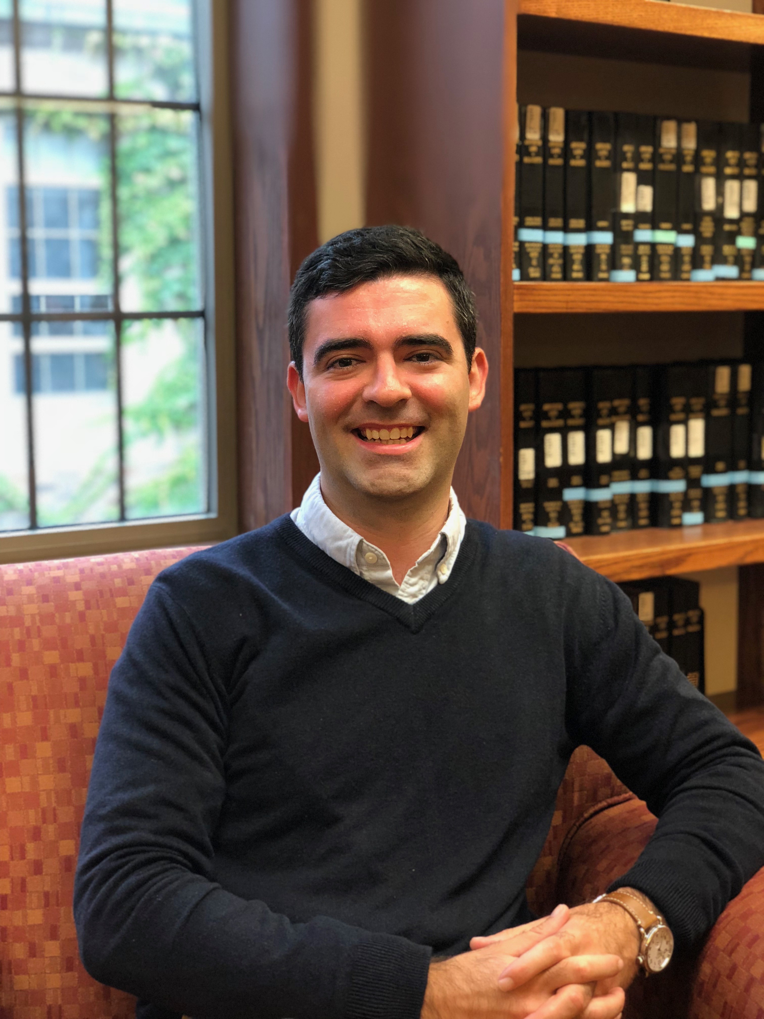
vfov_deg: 36.8
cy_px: 510
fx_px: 1530
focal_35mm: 52
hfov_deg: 28.0
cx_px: 382
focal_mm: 6
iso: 160
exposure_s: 1/30
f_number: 2.4
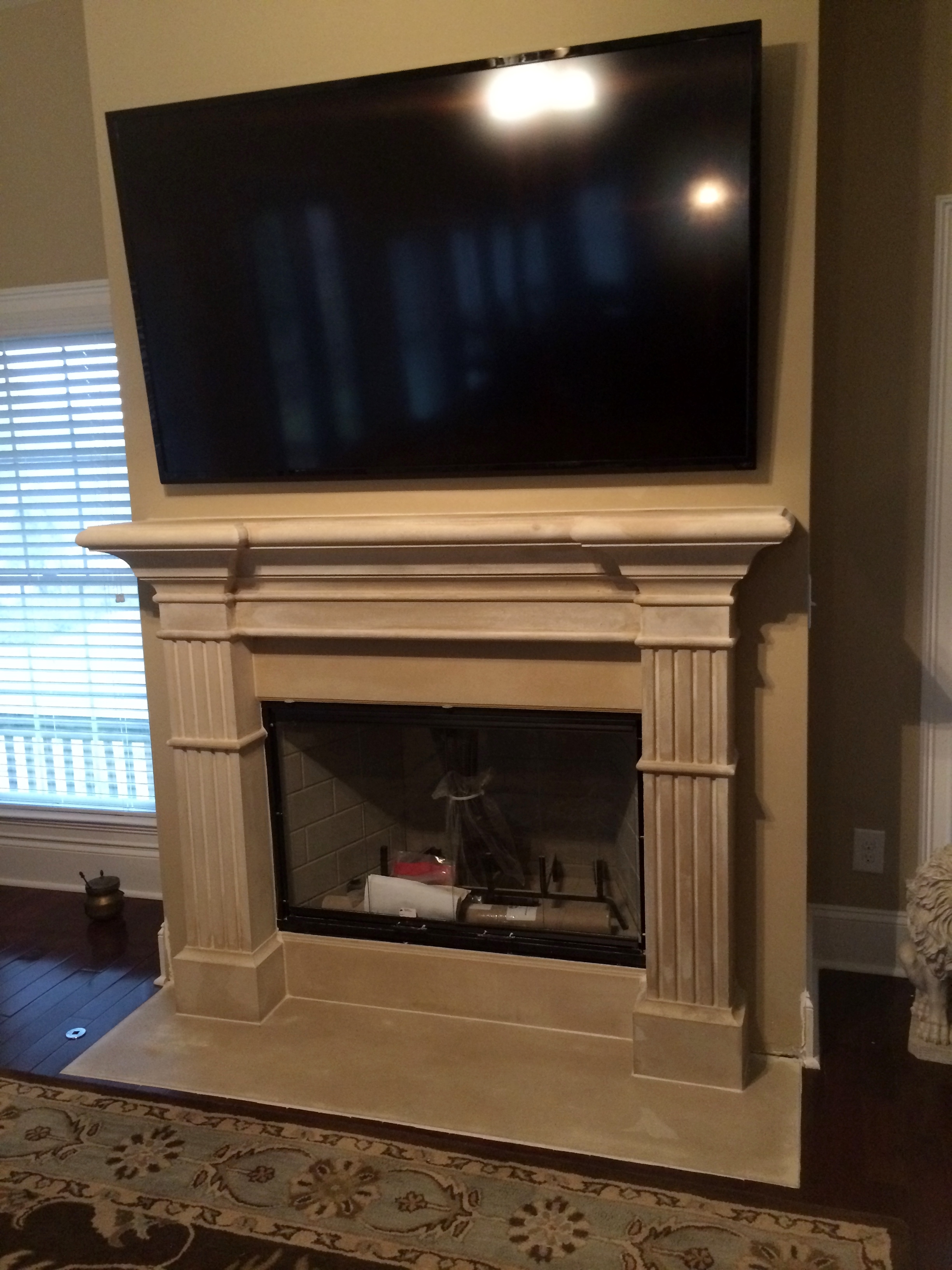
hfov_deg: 46.8
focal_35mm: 30
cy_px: 635
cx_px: 476
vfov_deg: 60.0
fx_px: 1100
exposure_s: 1/17
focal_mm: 4.12
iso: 320
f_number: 2.2
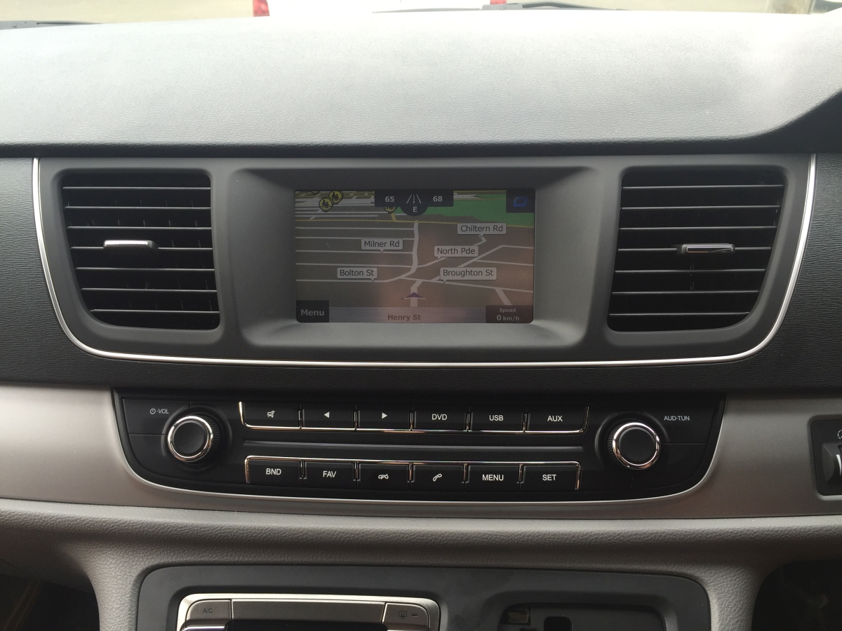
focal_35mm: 29
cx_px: 421
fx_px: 705
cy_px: 316
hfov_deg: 61.7
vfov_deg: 48.2
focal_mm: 4.15
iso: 32
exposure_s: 1/112
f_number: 2.2
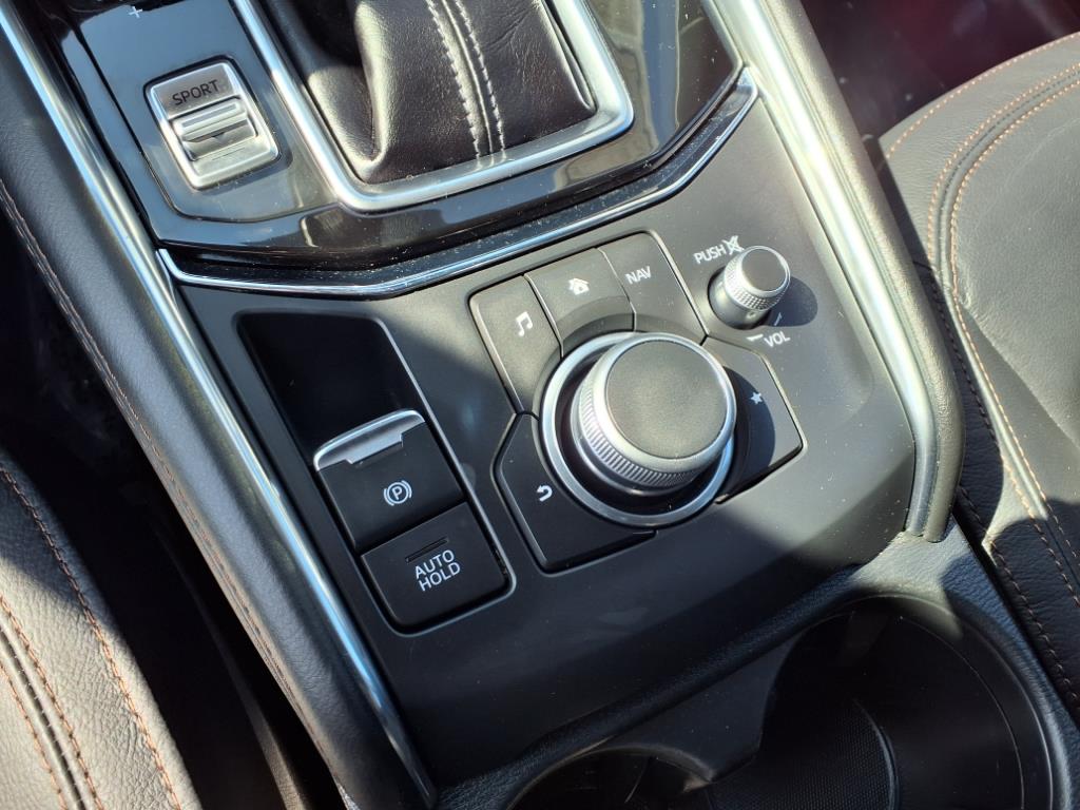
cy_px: 405
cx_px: 540
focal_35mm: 27
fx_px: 842
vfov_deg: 51.4
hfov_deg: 65.3
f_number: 1.9
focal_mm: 3.58
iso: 40
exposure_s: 1/208
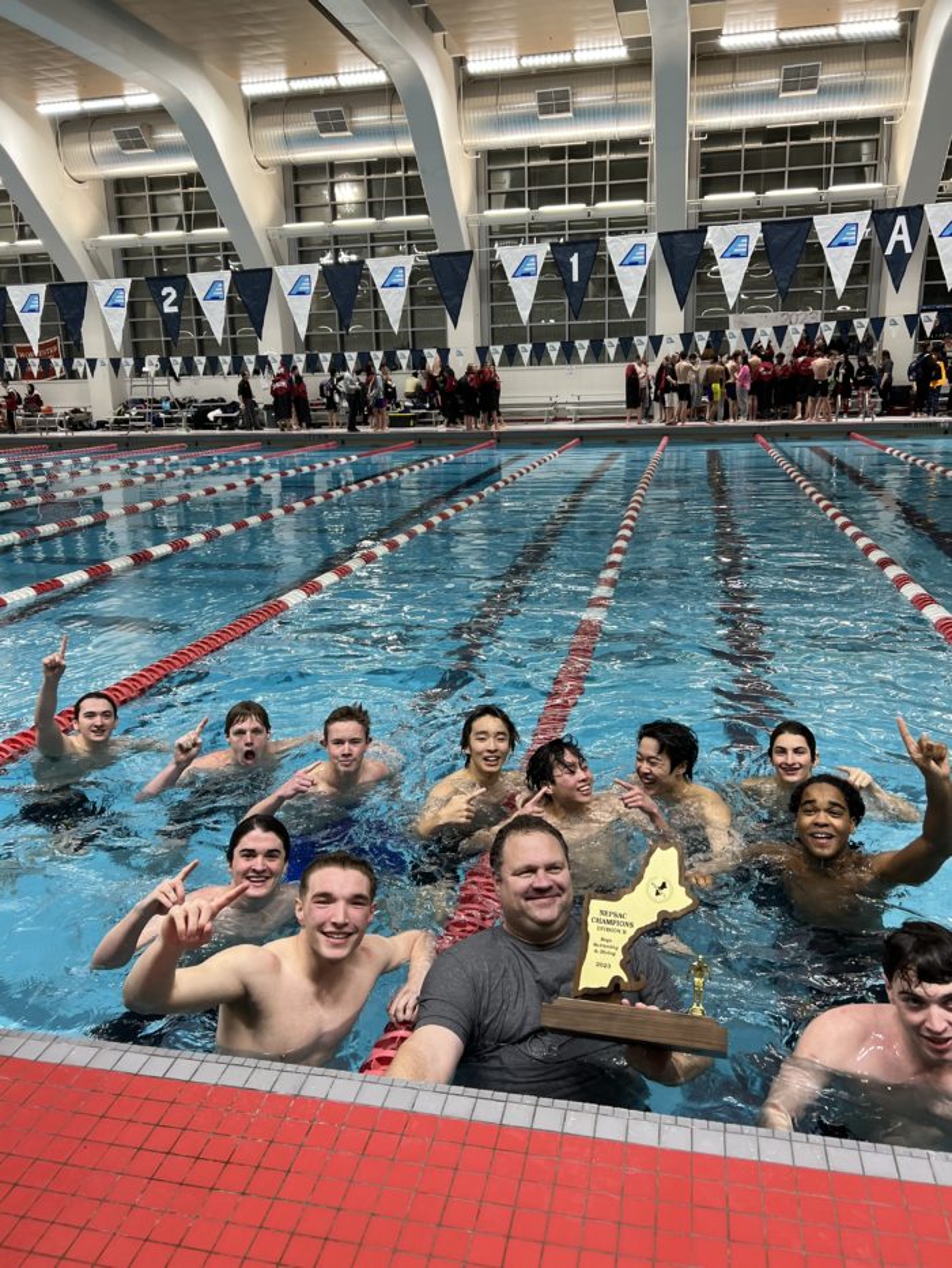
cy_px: 634
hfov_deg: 53.1
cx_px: 476
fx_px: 953
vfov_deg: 67.3
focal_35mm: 26
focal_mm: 5.7
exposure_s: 1/120
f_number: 1.5
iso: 125
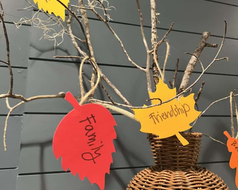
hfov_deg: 52.8
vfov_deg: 42.7
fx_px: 240
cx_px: 119
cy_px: 60
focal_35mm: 34
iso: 400
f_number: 1.5
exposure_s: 1/60
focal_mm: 5.7
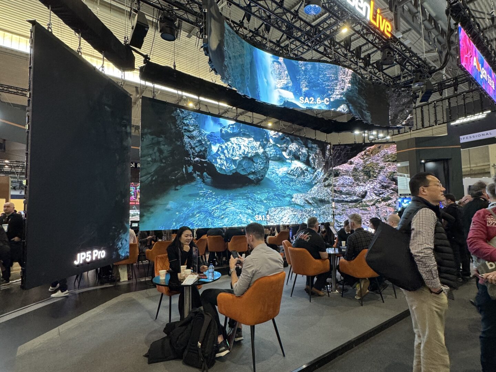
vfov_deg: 85.6
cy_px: 186
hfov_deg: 102.1
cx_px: 248
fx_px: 201
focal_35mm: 14
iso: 200
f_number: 2.2
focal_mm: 2.22
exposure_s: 1/81
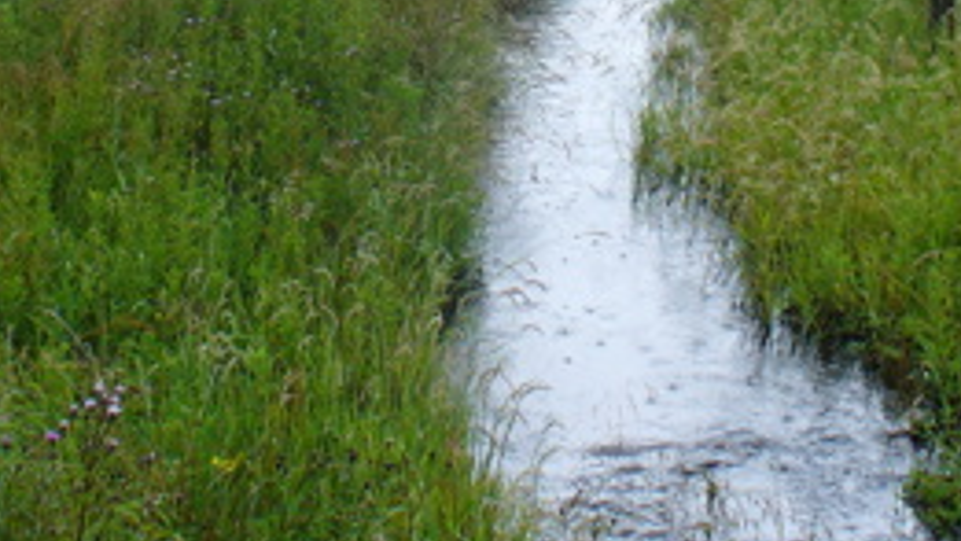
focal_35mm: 80
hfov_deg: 26.5
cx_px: 477
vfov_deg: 14.7
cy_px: -59
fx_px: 2039
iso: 80
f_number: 2.8
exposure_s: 1/200
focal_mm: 6.1
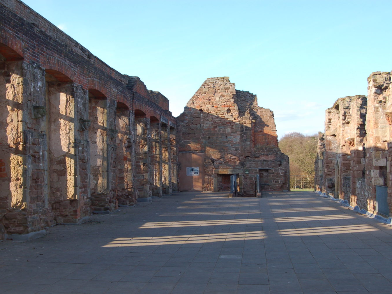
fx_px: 521
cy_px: 147
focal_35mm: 46
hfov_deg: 41.2
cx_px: 190
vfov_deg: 31.5
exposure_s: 1/500
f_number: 5
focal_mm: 28
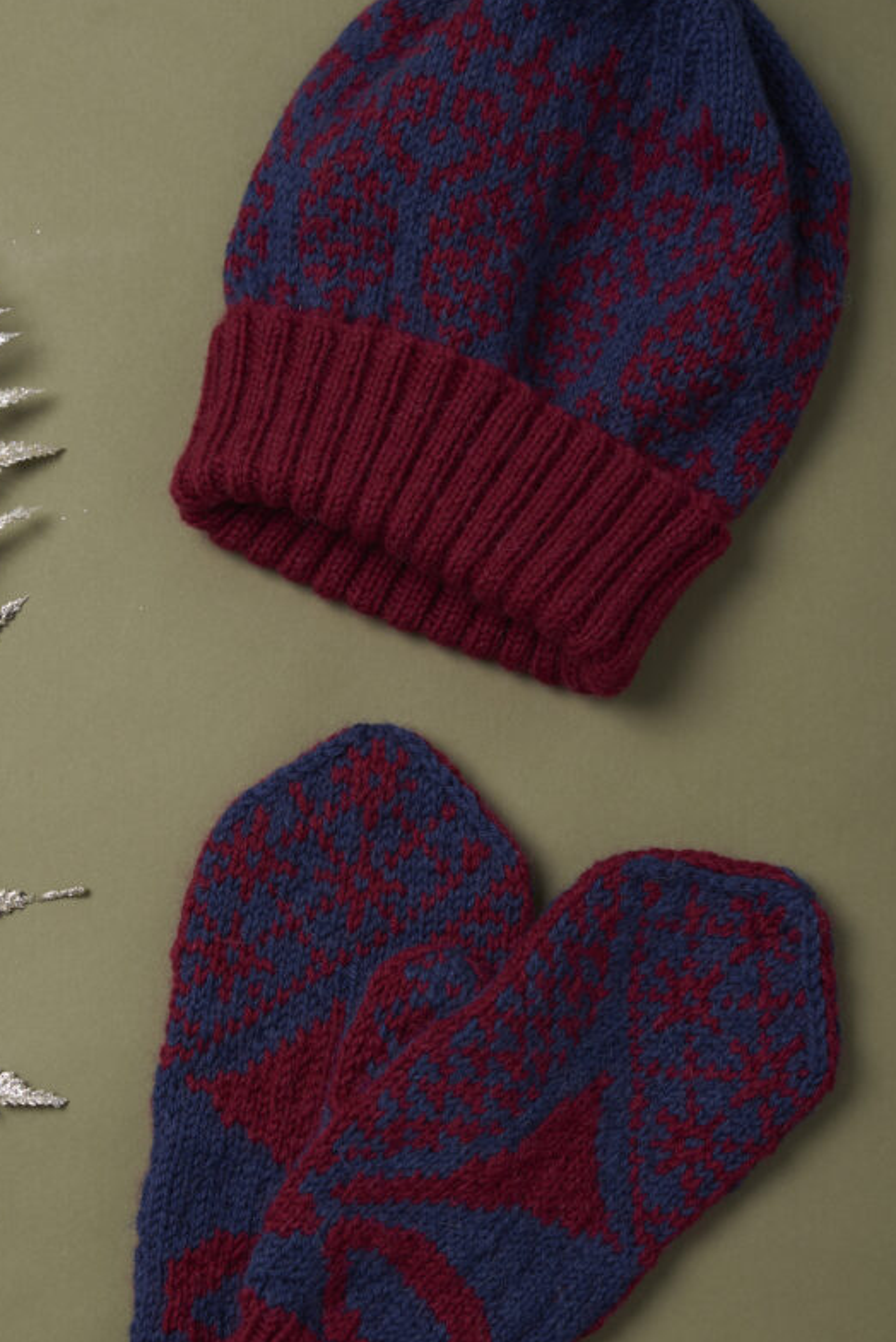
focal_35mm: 110
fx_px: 4103
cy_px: 838
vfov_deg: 18.6
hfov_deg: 12.4
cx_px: 262
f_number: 5.6
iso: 100
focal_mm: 75
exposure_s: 1/125
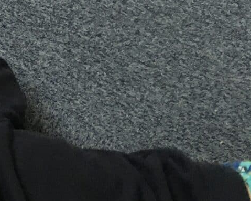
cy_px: 157
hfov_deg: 13.4
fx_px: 899
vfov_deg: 12.7
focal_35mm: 121
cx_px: -271
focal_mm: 4.15
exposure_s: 1/33
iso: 160
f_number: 2.2
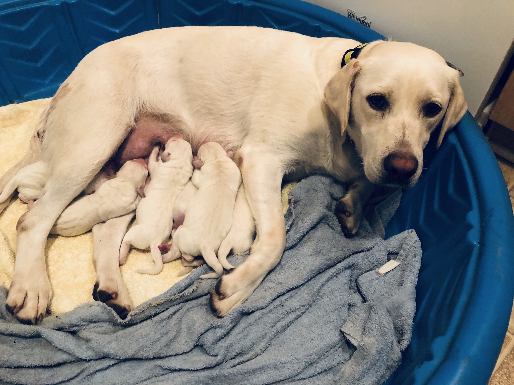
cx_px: 257
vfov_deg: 49.7
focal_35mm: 28
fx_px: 416
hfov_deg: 63.4
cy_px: 192
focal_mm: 3.99
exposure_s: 1/8
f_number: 1.8
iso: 100
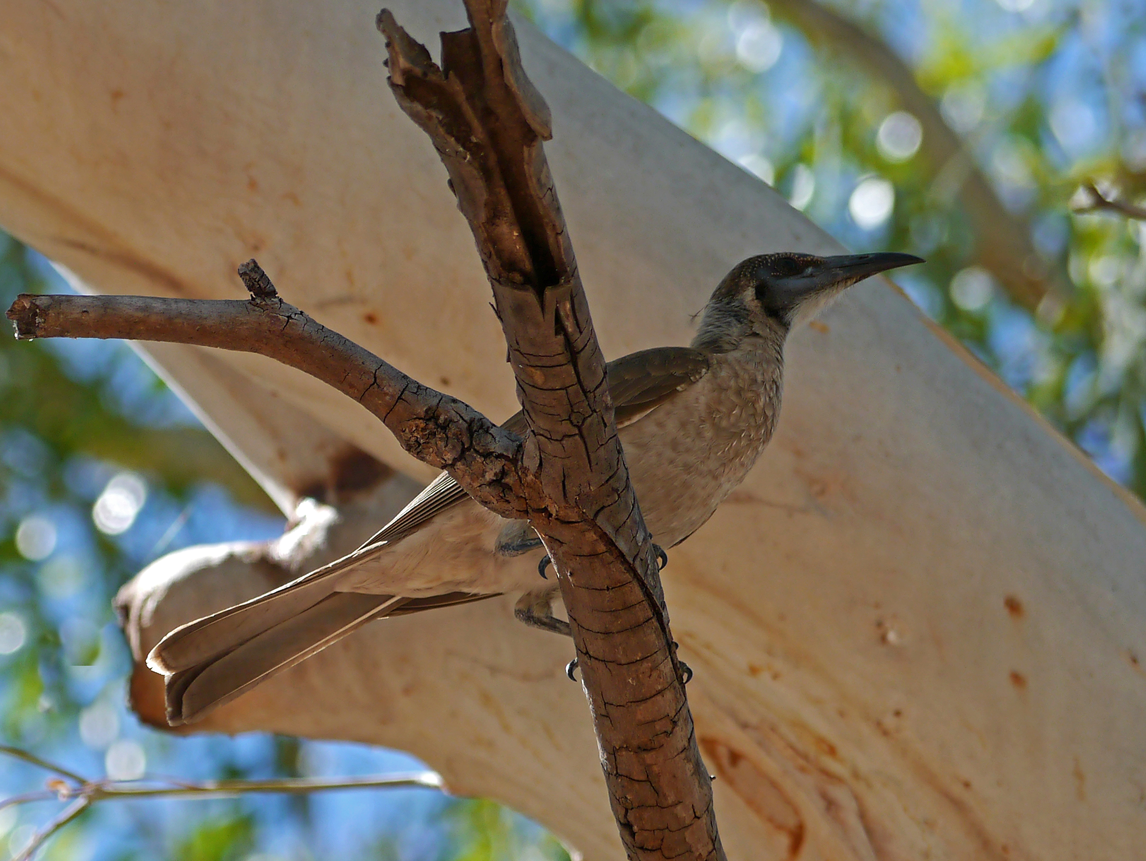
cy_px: 430
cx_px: 573
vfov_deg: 8.8
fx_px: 5564
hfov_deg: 11.8
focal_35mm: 168
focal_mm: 84
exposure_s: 1/400
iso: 160
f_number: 5.6
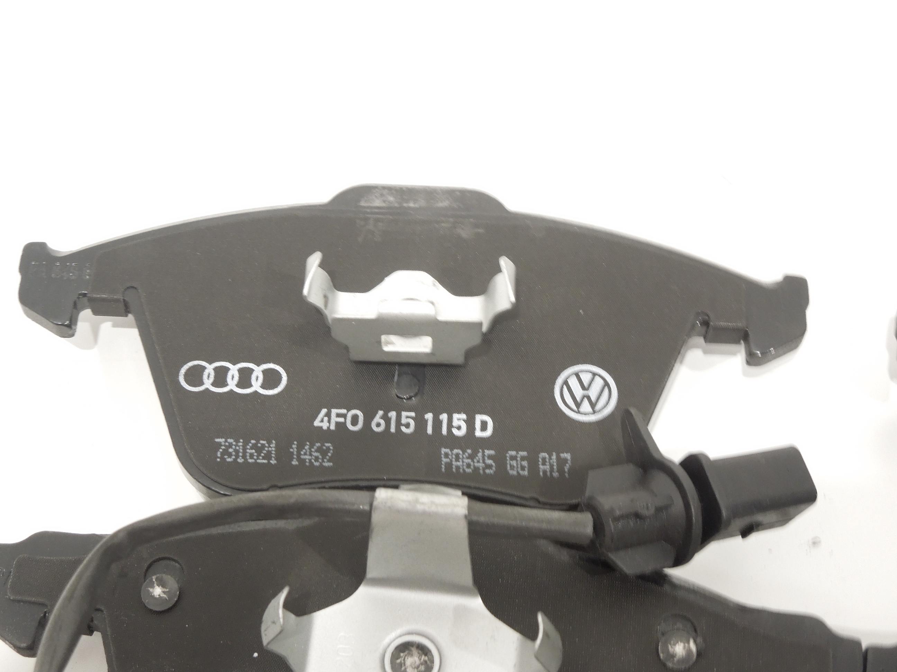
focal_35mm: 54
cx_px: 448
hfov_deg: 35.5
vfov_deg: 27.0
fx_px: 1399
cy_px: 336
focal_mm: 9.8
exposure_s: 1/15
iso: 400
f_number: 4.2
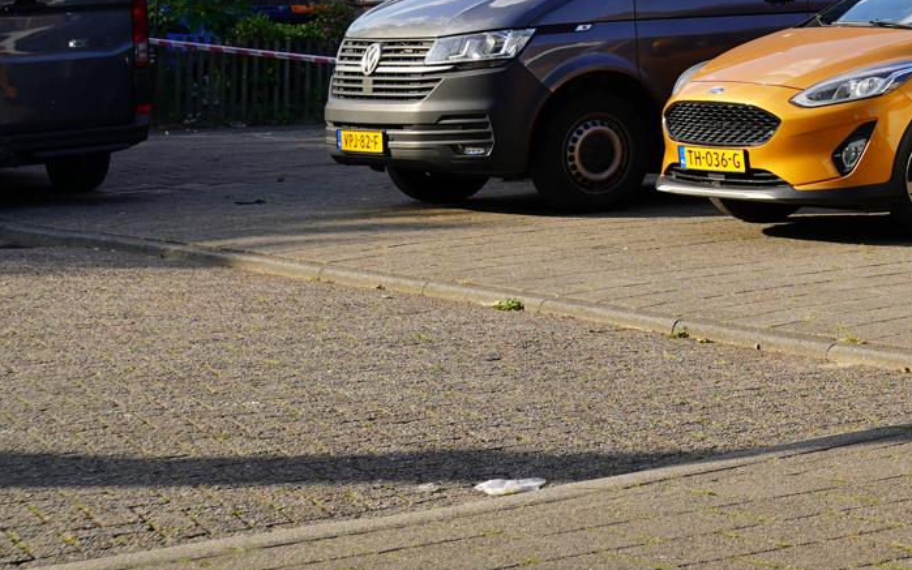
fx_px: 2784
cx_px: 1193
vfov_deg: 11.3
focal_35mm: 112
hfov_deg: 17.4
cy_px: -245
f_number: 5
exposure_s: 1/320
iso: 100
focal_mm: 40
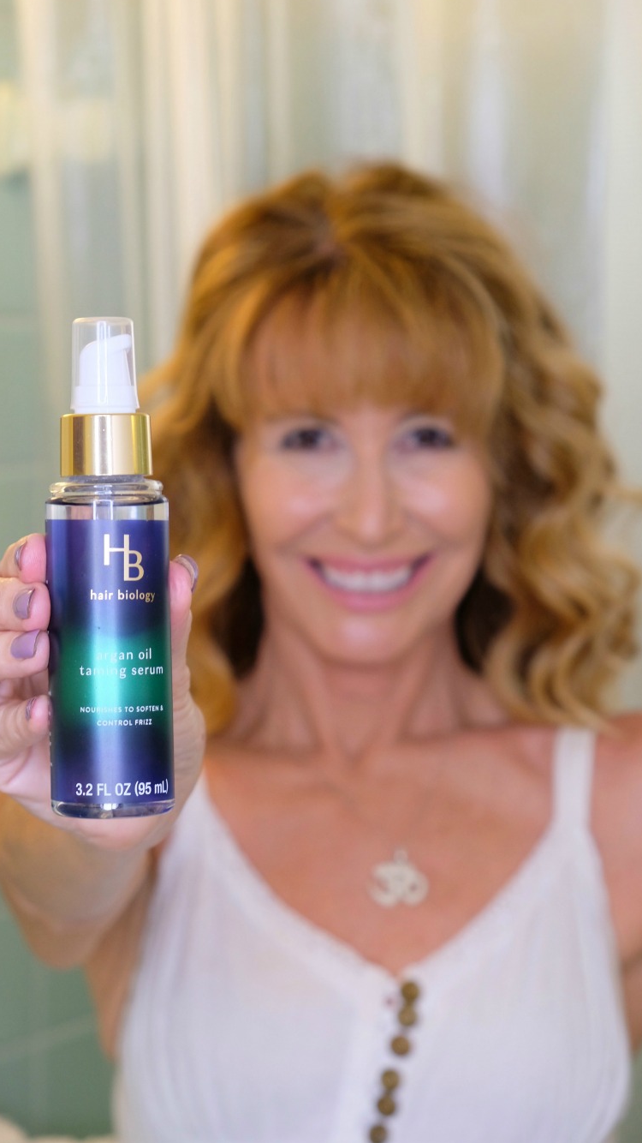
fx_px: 2664
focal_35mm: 88
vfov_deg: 24.2
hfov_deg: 13.7
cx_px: 342
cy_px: 566
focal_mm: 55
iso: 1000
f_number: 5
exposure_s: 1/125
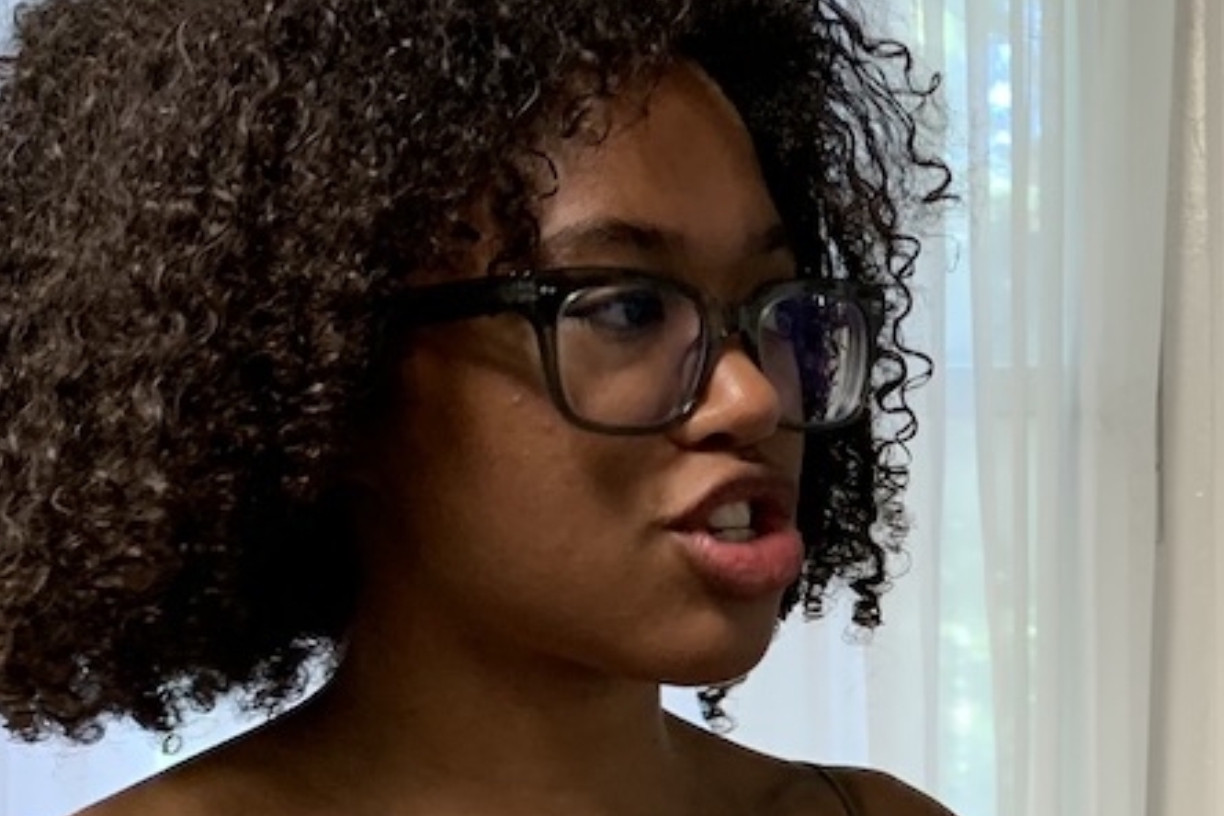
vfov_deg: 17.1
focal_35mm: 78
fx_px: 2652
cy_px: 805
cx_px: 1411
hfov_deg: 24.0
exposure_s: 1/60
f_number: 1.8
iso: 200
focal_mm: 4.25
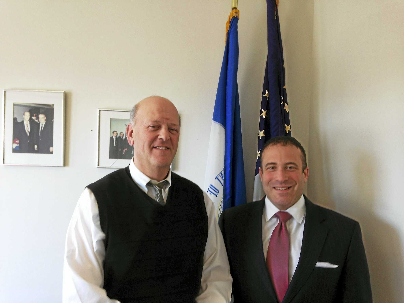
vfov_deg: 42.9
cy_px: 152
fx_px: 385
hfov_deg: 55.4
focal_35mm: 33
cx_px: 202
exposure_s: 1/40
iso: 64
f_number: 2.4
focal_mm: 4.12
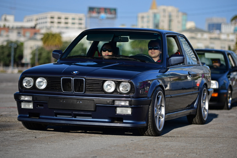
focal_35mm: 123
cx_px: 118
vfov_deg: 11.1
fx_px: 810
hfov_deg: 16.7
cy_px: 79
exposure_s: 1/3200
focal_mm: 82
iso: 140
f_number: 1.8
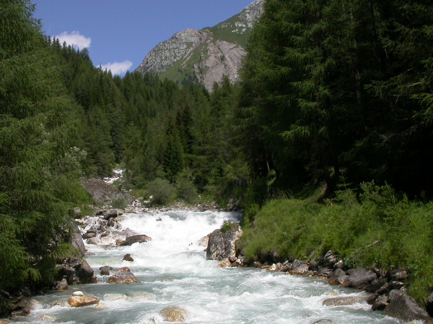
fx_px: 688
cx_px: 158
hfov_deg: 34.7
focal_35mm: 55
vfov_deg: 26.6
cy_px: 175
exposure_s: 1/493
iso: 100
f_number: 7.5
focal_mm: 7.85
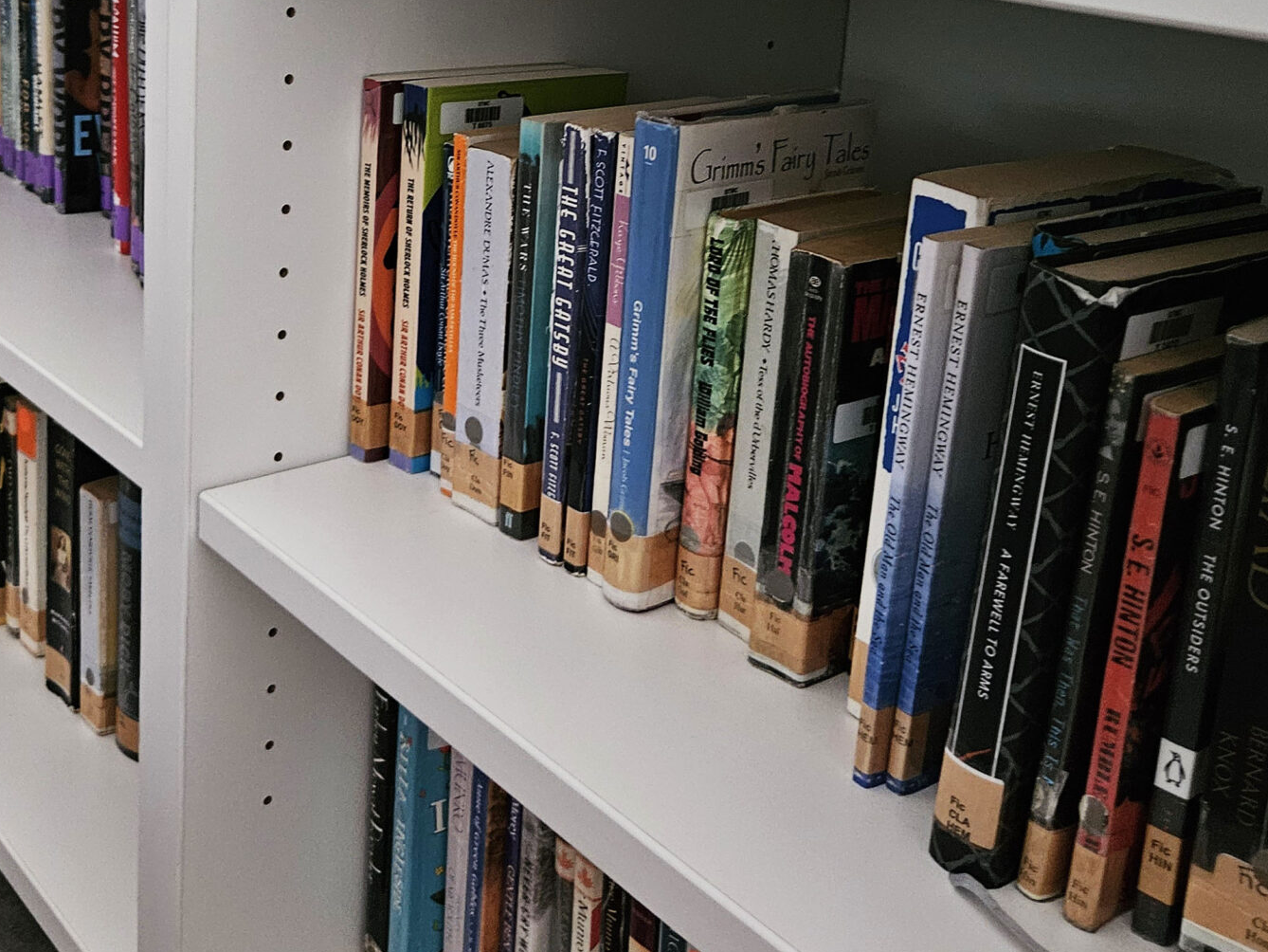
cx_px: 554
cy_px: 138
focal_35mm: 44
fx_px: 1612
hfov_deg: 42.9
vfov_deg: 31.7
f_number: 1.8
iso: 800
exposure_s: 1/24
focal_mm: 5.4
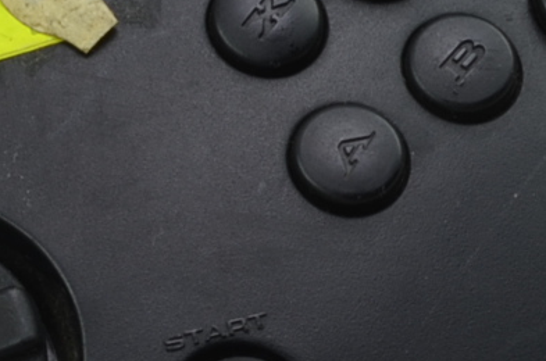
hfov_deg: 5.4
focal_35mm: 376
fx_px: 5689
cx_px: 795
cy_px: 201
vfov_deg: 3.6
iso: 100
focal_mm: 40
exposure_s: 1/1.3
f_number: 20
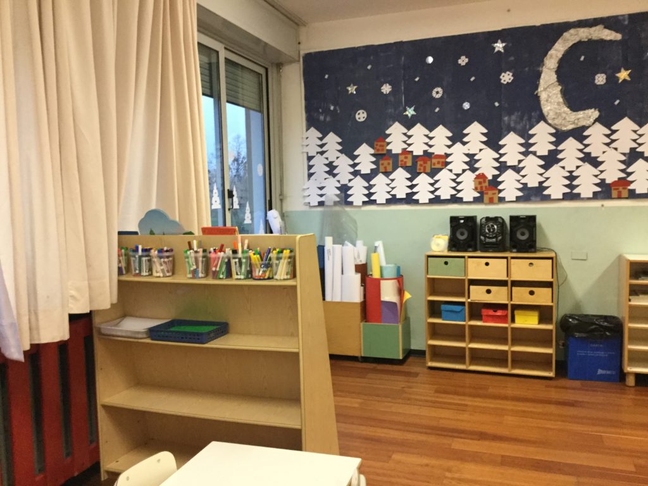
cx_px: 324
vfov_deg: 45.4
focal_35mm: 31
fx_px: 580
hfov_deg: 58.4
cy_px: 243
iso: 200
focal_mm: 3.3
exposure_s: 1/33
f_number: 2.4
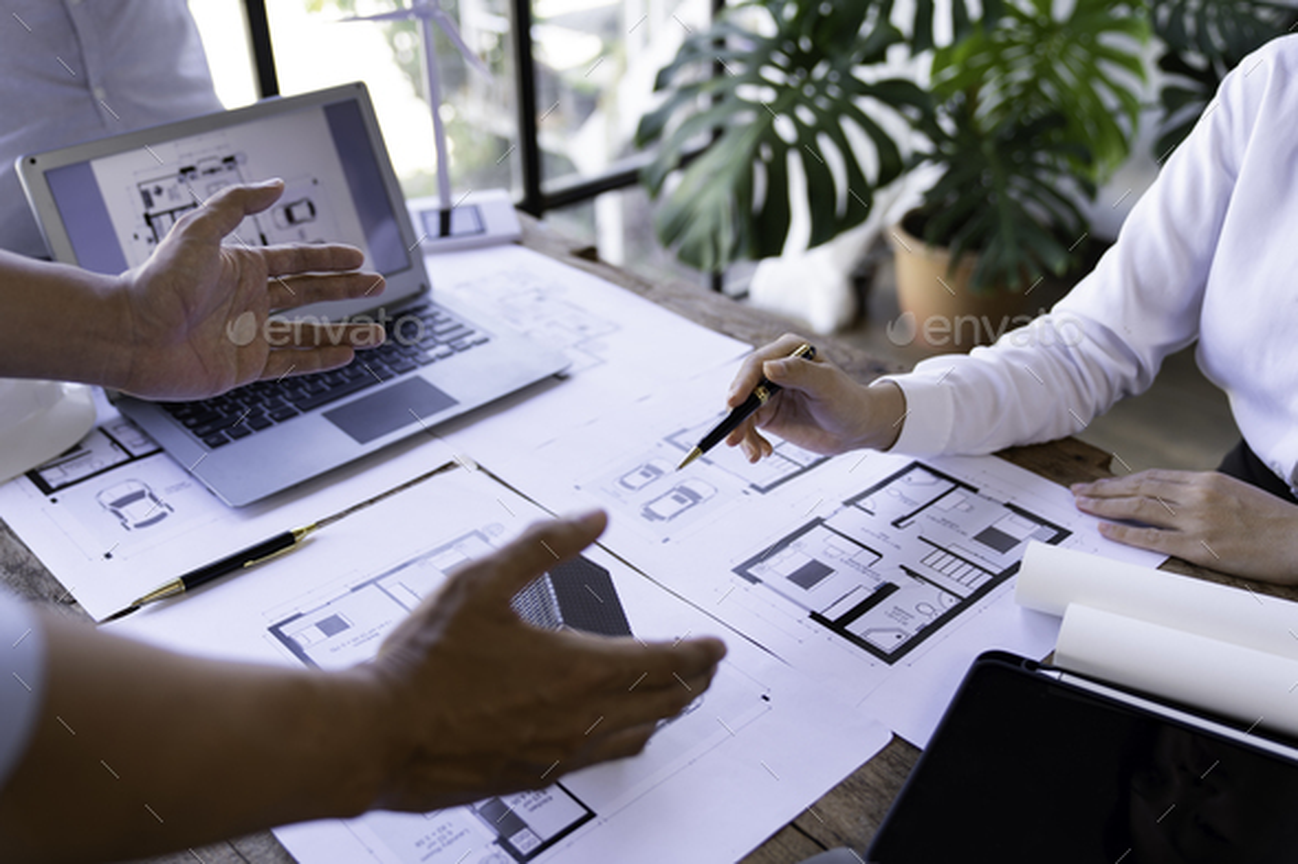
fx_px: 1225
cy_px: 432
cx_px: 649
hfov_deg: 55.8
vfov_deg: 38.9
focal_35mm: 34
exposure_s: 1/125
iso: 250
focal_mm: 34
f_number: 2.8
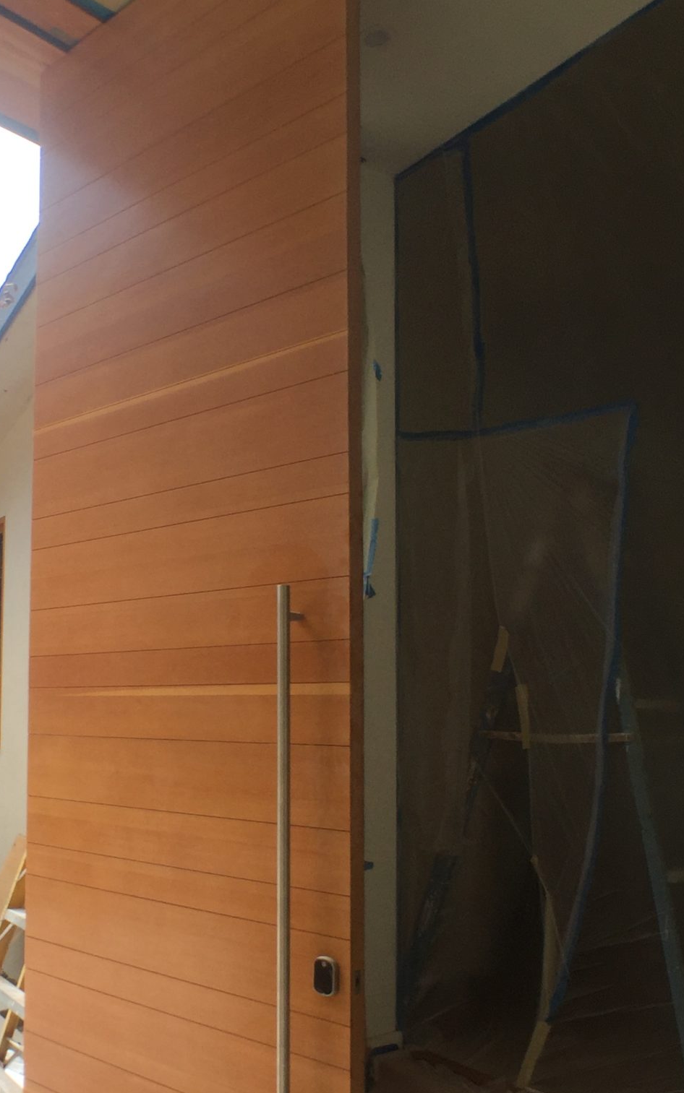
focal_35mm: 52
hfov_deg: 24.5
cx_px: 155
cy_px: 659
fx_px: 1551
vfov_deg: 38.7
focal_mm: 4.15
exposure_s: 1/682
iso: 32
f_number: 2.2
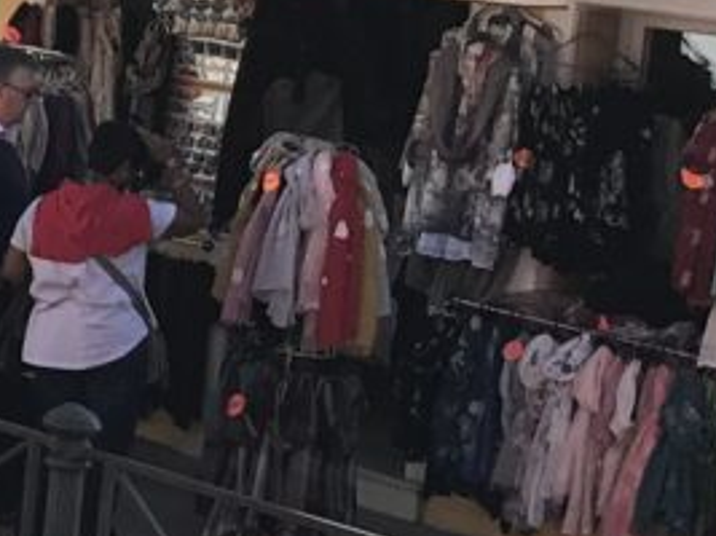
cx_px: -708
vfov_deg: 9.8
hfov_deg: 11.7
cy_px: 94
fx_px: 3122
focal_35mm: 151
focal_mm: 3.99
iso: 20
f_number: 1.8
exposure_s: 1/1473
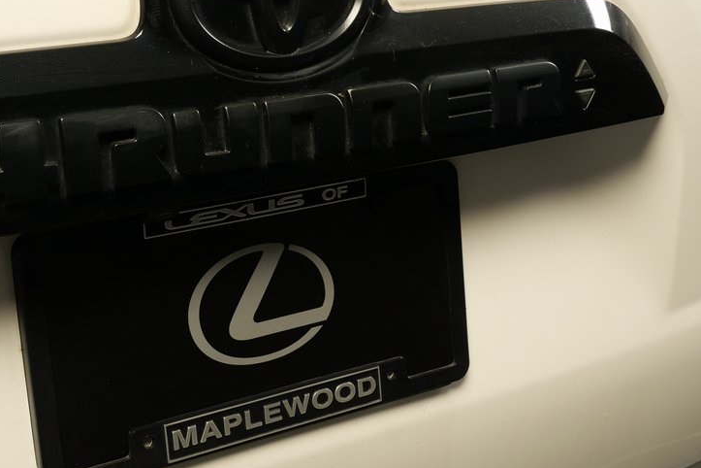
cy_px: 145
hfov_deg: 37.3
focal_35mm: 53
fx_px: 1032
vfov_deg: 25.3
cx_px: 261
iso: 250
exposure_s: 1/200
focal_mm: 18
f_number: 5.6
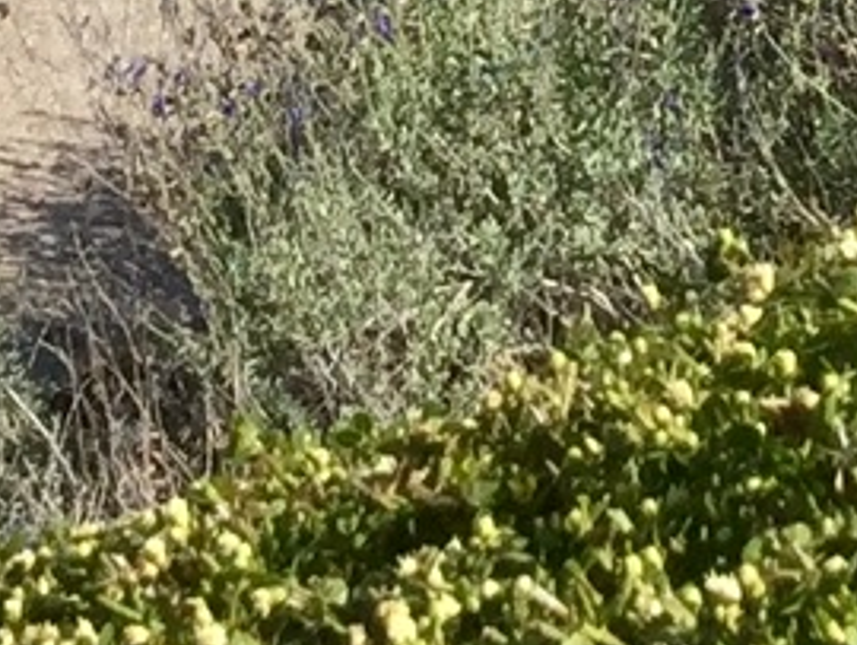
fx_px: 5823
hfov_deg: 8.4
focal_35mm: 235
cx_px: 895
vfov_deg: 5.8
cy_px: -1417
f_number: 2.4
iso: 25
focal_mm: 3.3
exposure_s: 1/1294
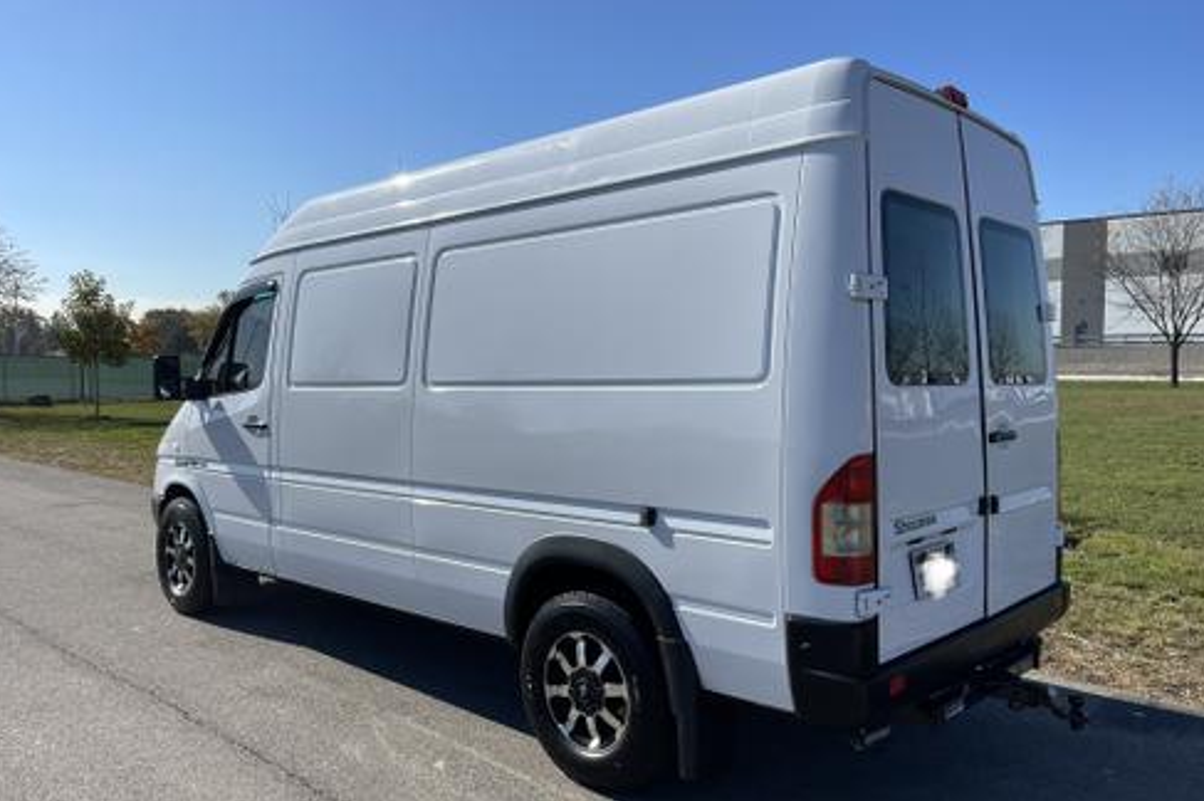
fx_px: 936
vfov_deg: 46.3
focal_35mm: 28
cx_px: 603
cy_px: 400
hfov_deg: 65.5
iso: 50
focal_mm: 5.1
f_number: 1.6
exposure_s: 1/7937
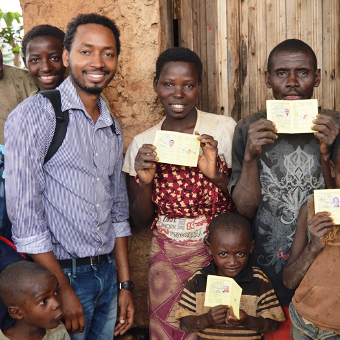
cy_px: 170
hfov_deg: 25.9
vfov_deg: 26.1
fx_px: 733
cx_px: 231
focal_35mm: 66
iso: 640
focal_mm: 34
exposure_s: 1/60
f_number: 4.5
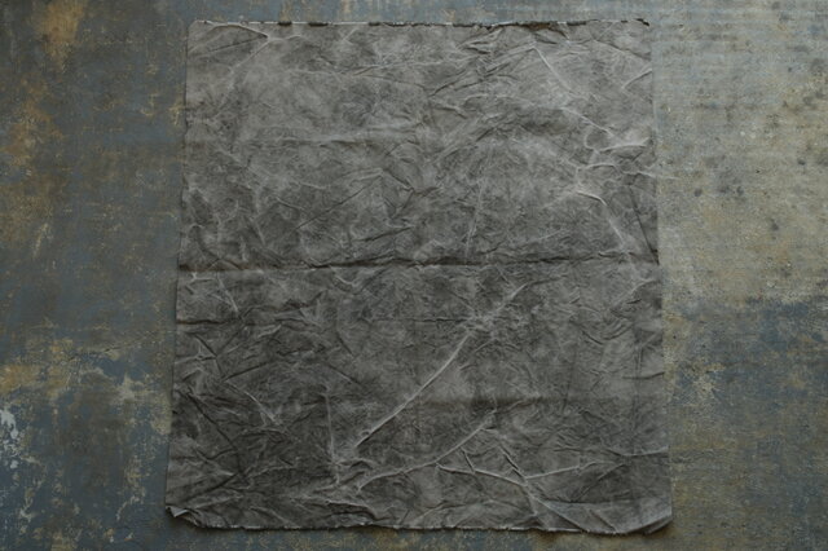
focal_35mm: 38
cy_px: 276
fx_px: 874
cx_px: 414
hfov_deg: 50.7
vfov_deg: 35.0
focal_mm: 25.4
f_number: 13
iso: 800
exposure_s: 1/25
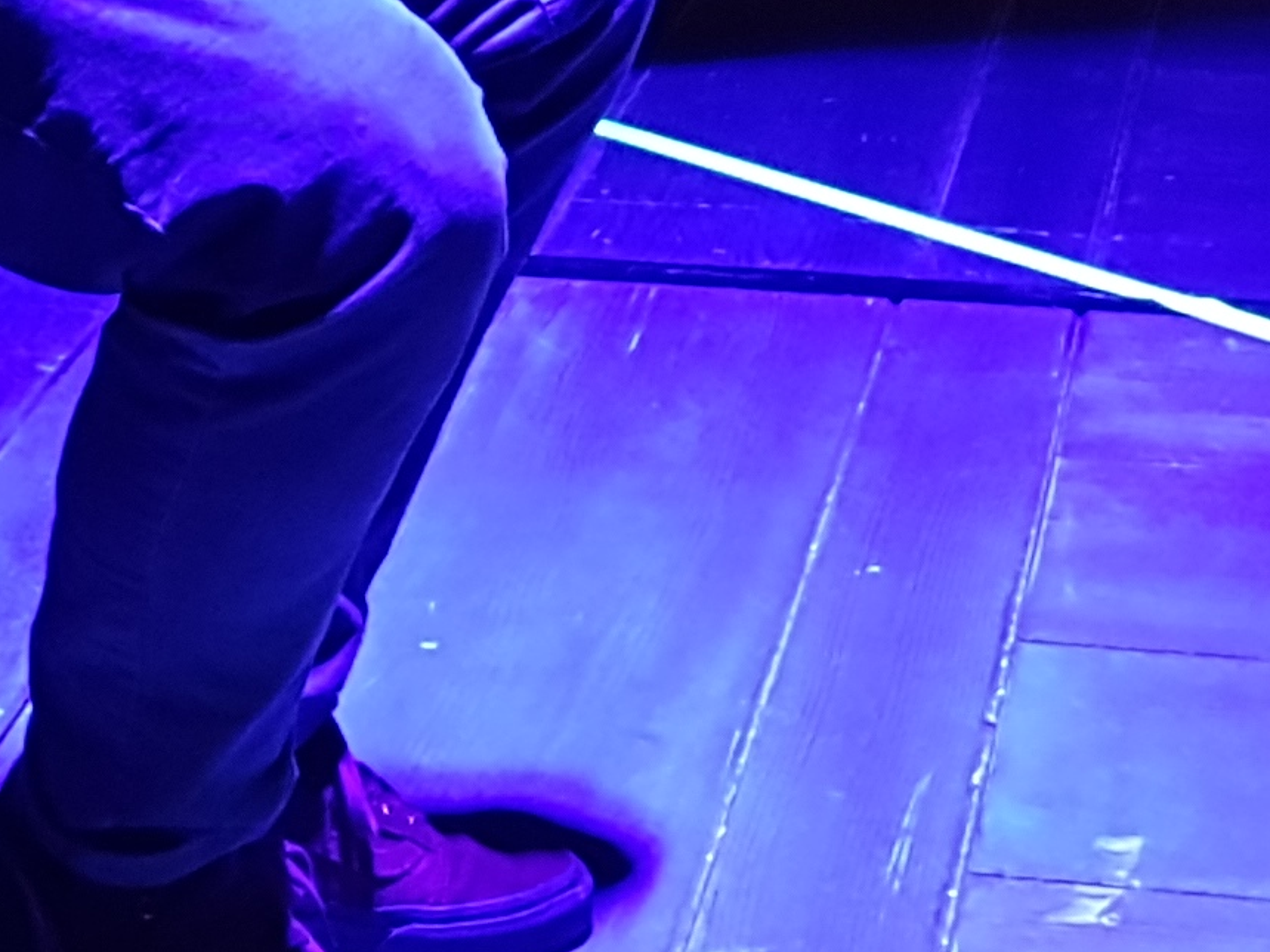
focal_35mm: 122
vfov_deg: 11.4
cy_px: -699
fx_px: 4475
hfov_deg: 16.1
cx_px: 276
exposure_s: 1/50
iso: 640
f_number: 1.7
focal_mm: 4.2
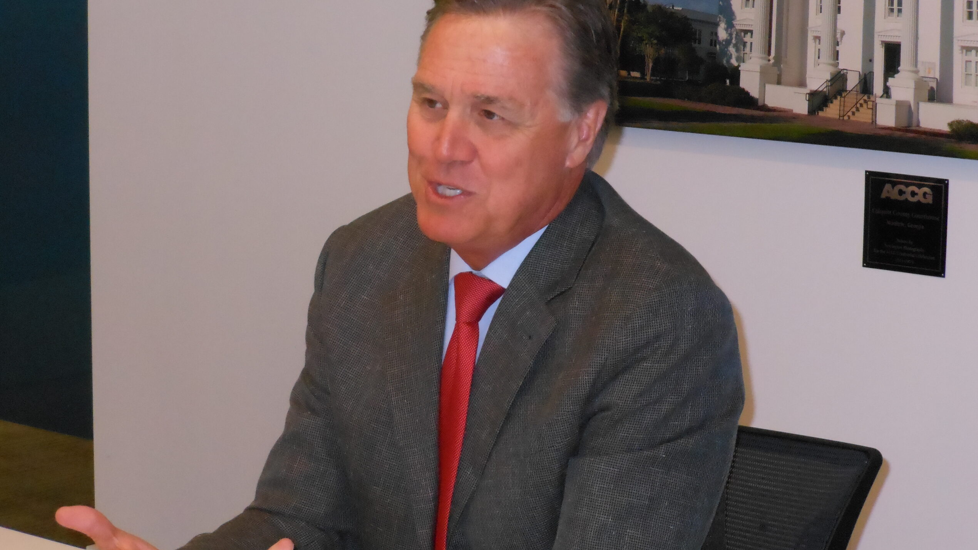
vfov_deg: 10.8
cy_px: 271
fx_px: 2905
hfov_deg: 19.1
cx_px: 487
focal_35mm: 112
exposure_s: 1/60
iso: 640
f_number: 5.4
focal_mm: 18.3
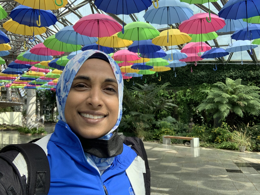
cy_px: 98
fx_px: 240
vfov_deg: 44.2
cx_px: 130
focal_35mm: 32
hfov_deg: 56.8
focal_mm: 2.87
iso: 16
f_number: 2.2
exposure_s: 1/294
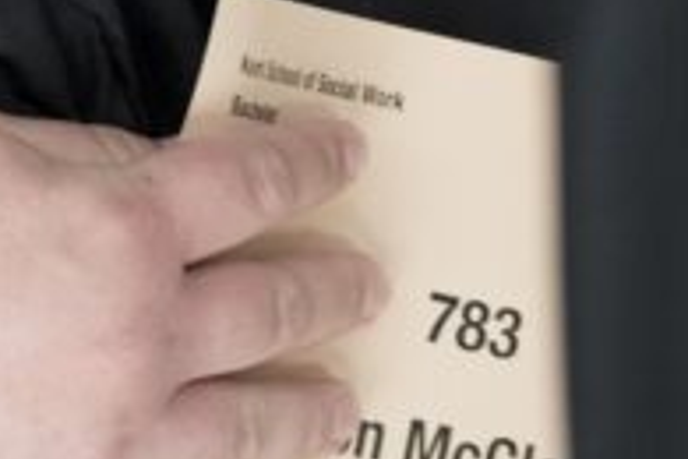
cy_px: -621
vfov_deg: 2.1
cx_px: -977
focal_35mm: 657
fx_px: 12555
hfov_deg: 3.1
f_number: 4.5
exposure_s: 1/200
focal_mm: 125
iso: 3200
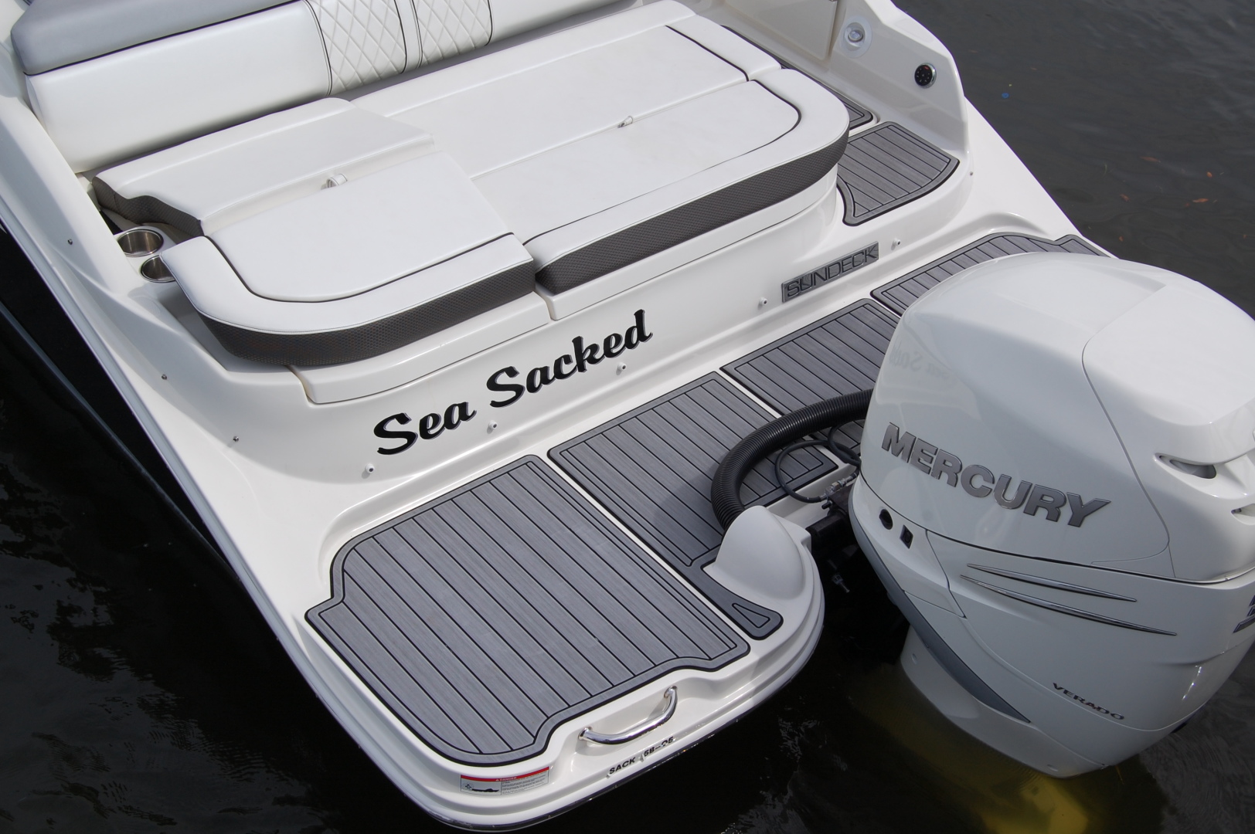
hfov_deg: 41.1
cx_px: 628
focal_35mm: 48
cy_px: 417
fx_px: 1672
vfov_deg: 28.0
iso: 200
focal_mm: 32
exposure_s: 1/400
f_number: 10
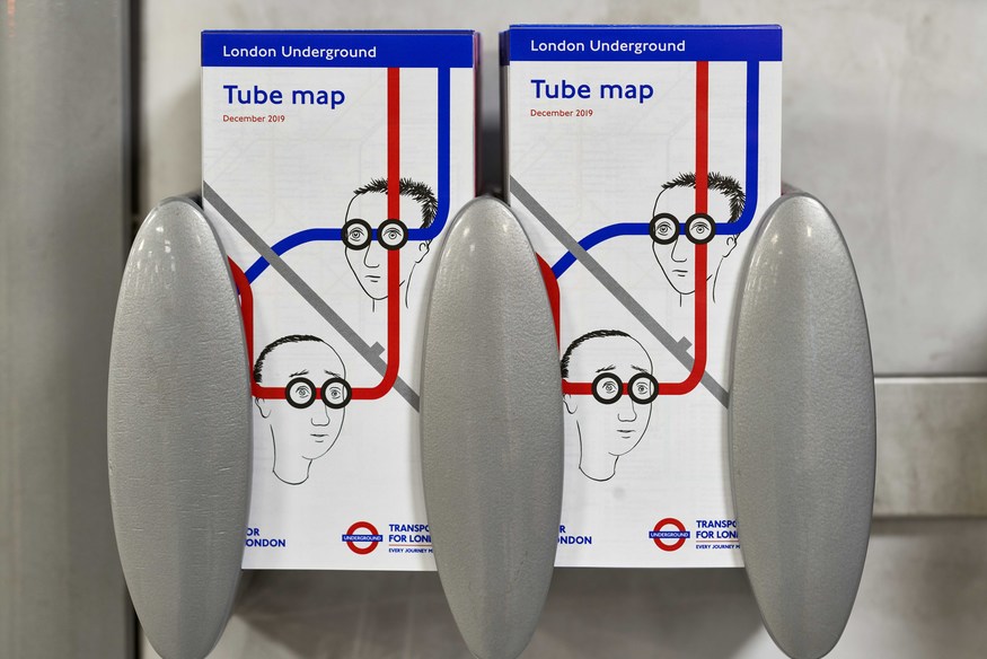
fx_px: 2468
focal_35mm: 90
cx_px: 494
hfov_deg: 22.6
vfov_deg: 15.2
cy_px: 330
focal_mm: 90
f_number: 5.6
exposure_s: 1/10
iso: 400
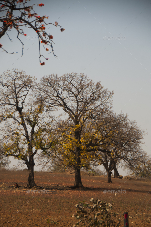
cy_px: 114
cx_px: 76
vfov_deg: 14.4
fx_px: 899
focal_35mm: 142
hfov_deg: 9.6
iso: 160
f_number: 5.3
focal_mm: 95
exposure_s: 1/1000
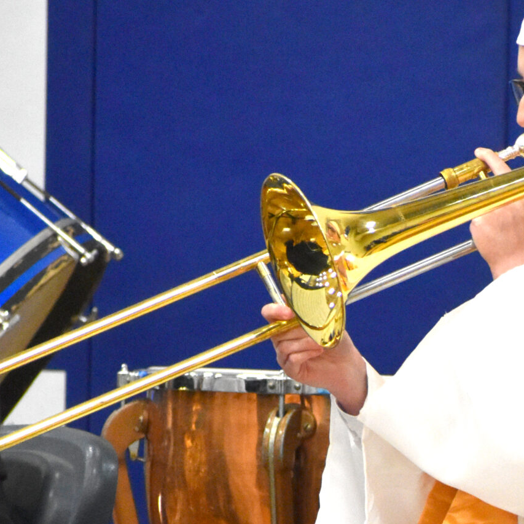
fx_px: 16373
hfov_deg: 1.8
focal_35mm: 956
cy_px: 571
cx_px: 417
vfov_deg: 1.8
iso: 3200
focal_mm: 250
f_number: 6
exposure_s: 1/160
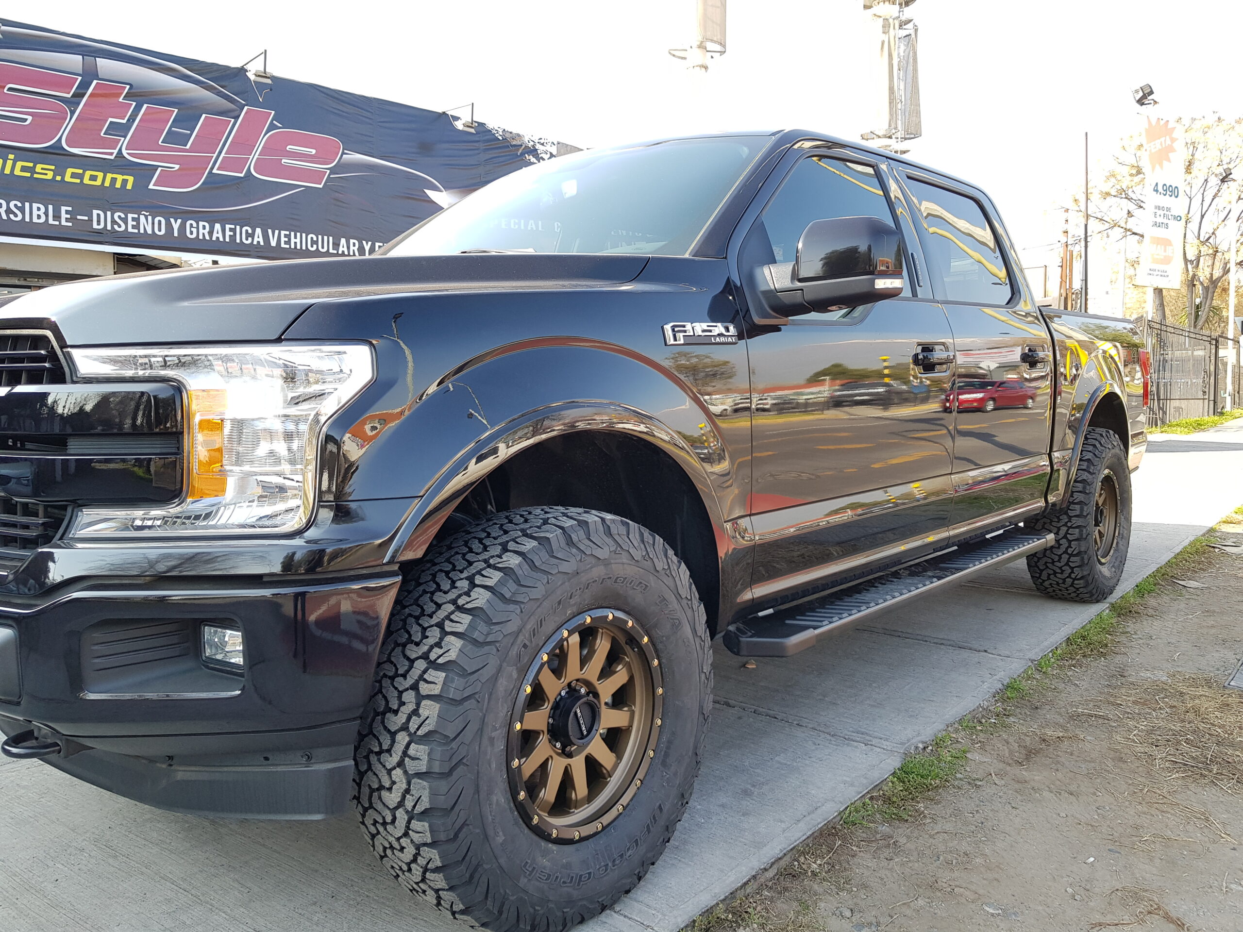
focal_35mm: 26
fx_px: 934
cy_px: 466
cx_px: 622
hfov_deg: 67.3
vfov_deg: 53.1
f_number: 1.7
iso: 40
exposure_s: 1/256
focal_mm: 4.2
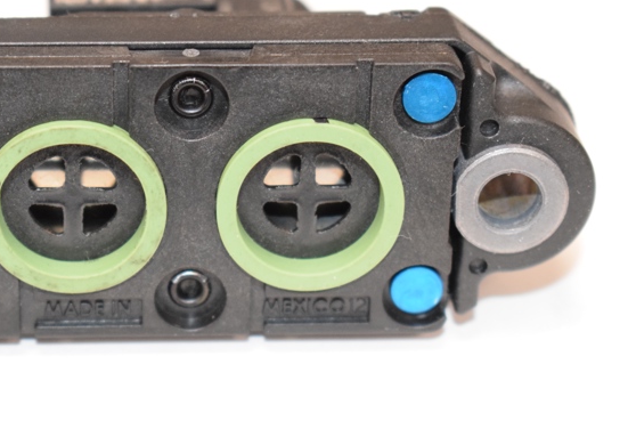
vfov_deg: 11.5
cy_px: 180
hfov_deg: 17.0
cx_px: 177
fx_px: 2091
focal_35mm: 120
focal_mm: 55
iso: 3200
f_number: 7.1
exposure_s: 1/100
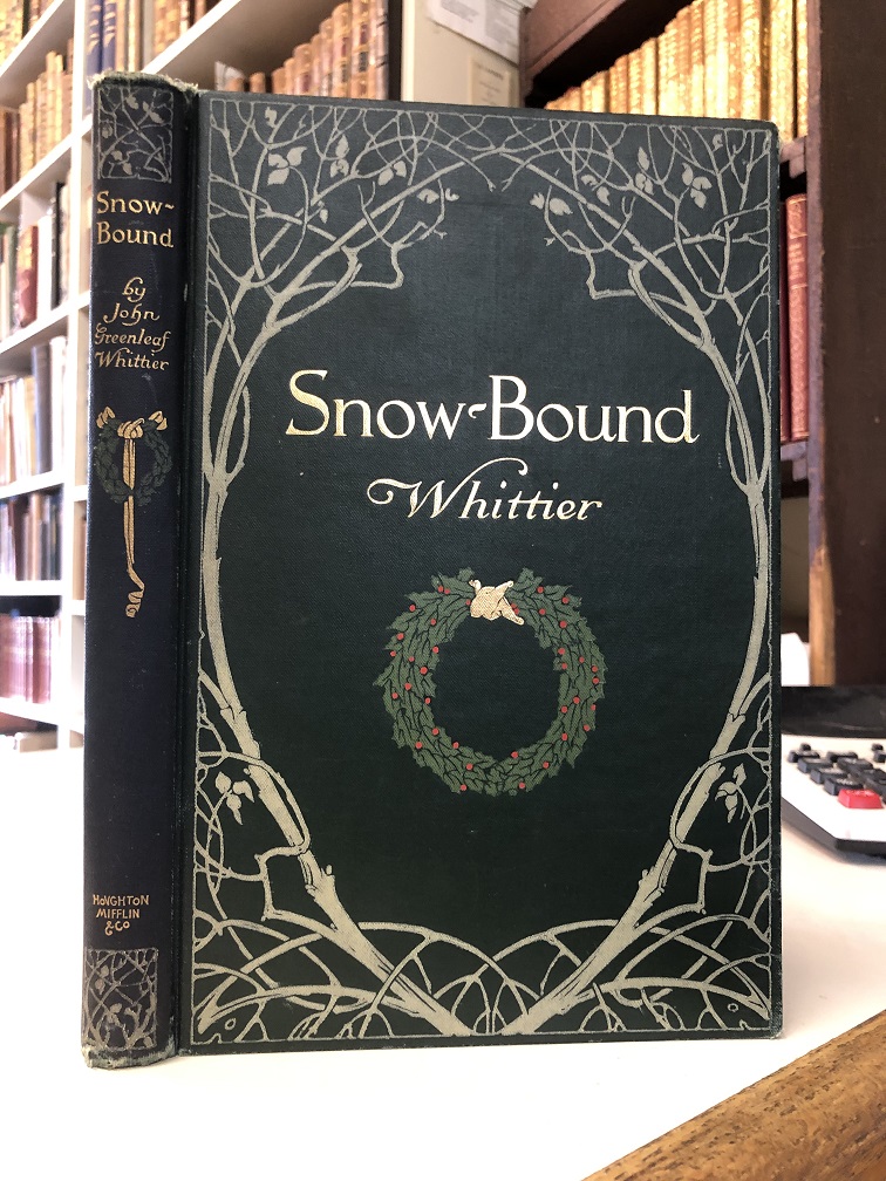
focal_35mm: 28
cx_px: 443
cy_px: 590
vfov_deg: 63.4
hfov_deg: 49.7
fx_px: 956
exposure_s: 1/15
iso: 80
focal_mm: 3.99
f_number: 1.8
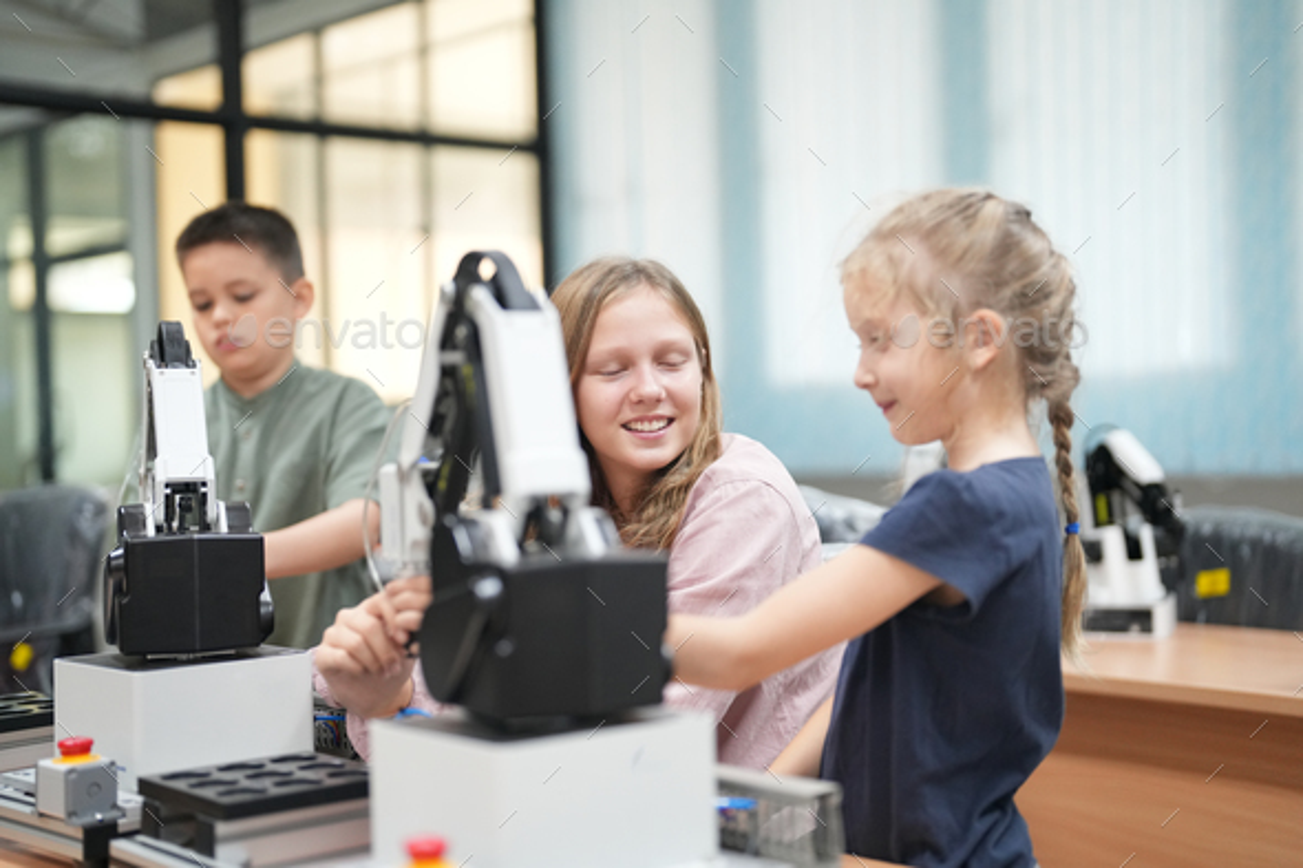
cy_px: 434
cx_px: 652
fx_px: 1809
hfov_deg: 39.6
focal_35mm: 50
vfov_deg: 27.0
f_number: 1.4
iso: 2000
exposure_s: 1/571
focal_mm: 50
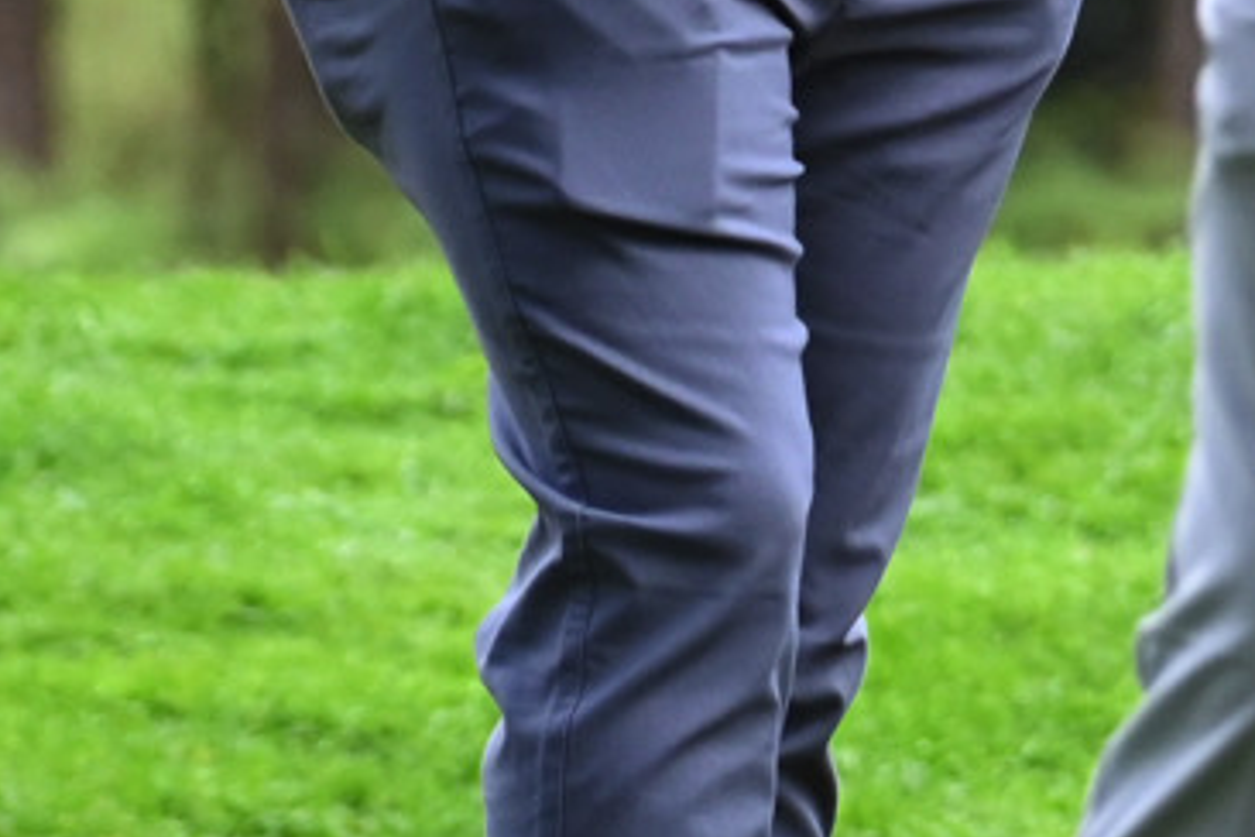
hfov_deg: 1.3
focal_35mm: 1575
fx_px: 54902
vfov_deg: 0.9
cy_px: -302
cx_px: 1800
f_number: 5.6
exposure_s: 1/250
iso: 900
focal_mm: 200
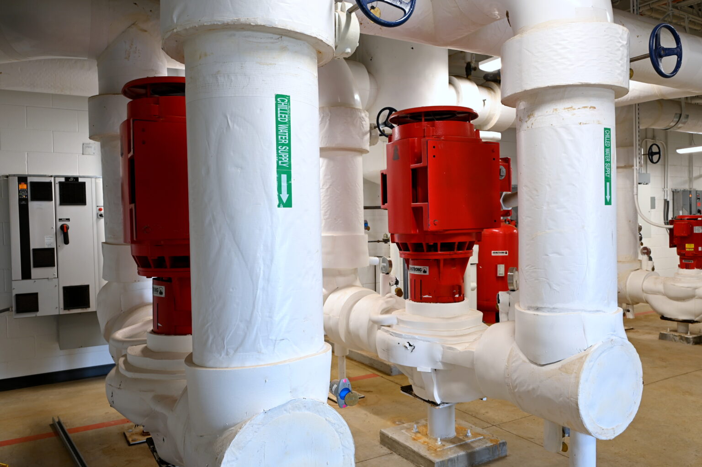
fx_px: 546
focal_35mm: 28
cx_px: 351
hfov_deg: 65.5
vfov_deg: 46.3
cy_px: 234
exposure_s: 1/10
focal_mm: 28
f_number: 7.1
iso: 250
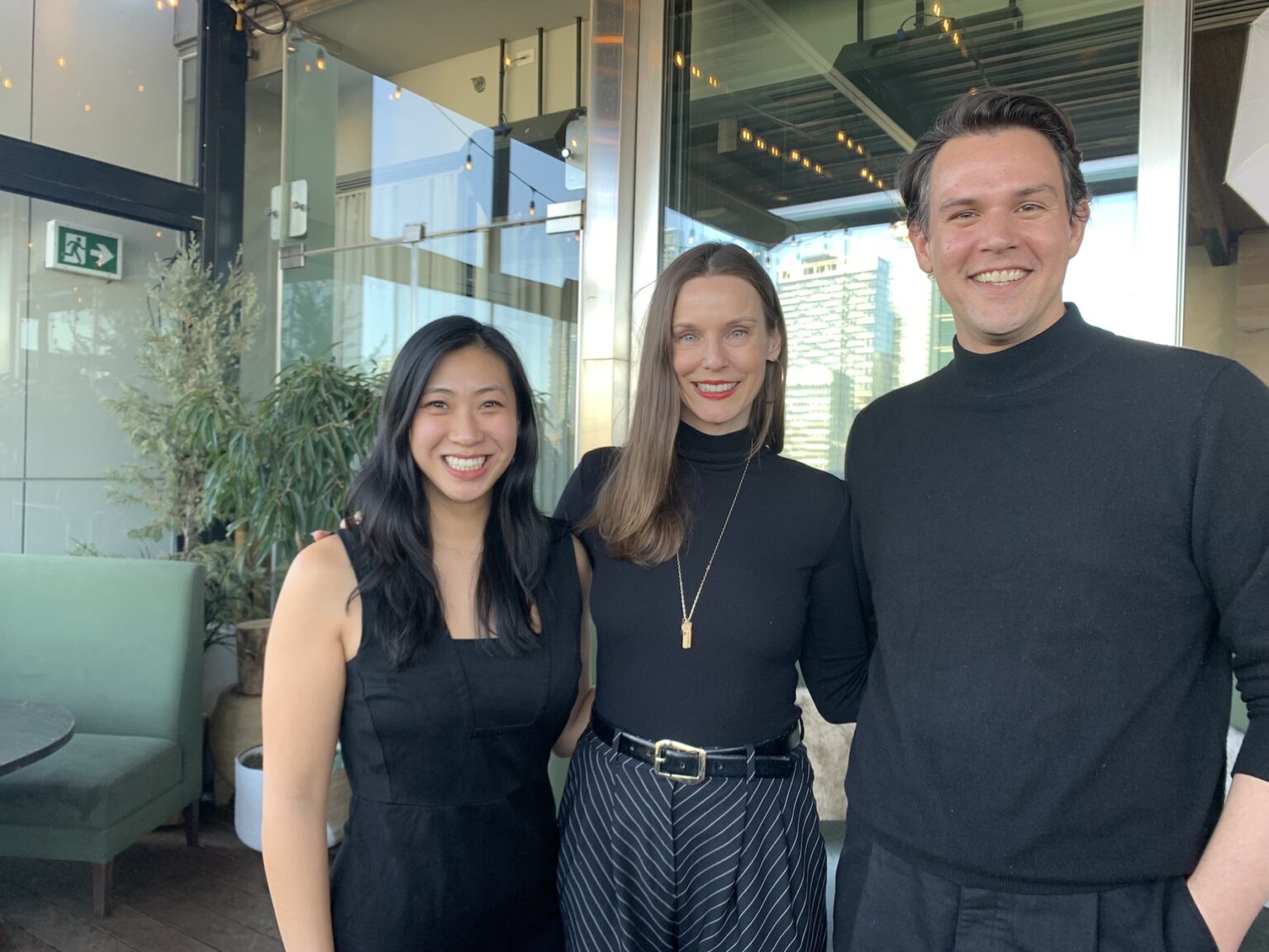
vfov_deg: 53.1
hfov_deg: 67.3
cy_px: 476
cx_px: 634
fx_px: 953
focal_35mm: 26
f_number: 1.8
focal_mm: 4.25
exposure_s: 1/120
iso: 50
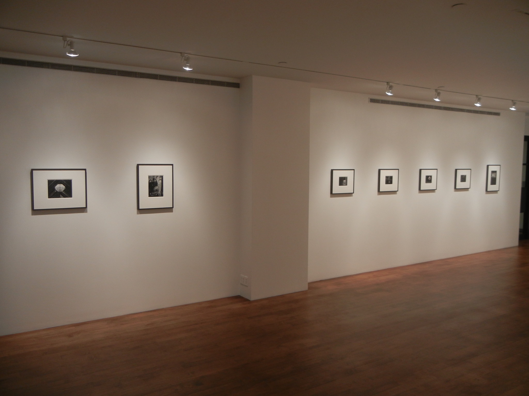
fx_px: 458
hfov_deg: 60.0
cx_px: 264
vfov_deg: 46.8
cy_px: 198
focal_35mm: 30
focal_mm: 5.4
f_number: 3.5
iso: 160
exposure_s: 1/37.5
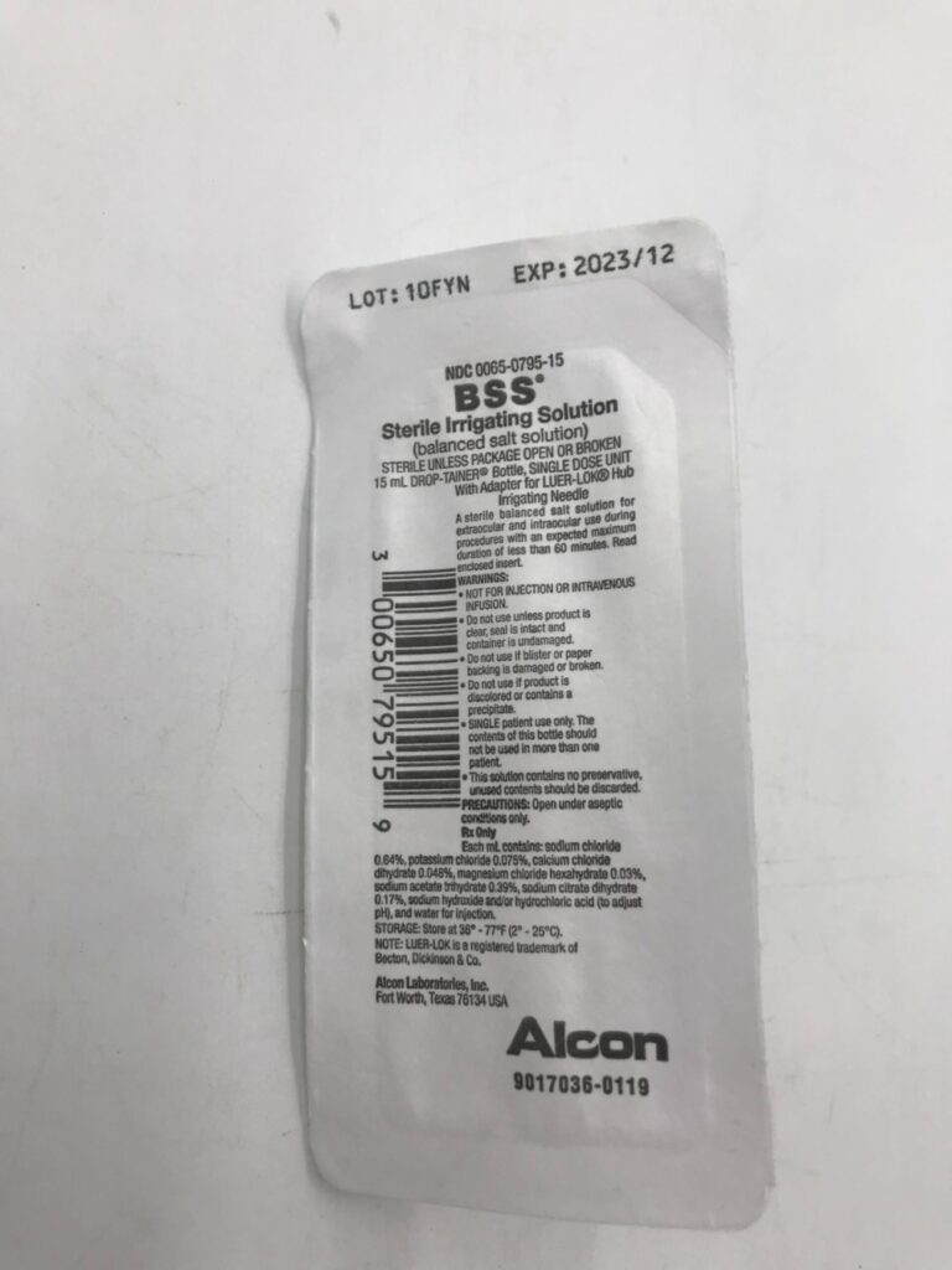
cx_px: 476
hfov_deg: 49.7
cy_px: 635
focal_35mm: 28
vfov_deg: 63.4
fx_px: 1027
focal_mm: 3.99
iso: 20
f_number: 1.8
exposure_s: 1/158
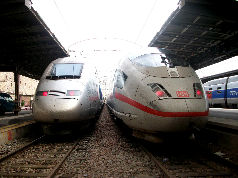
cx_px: 119
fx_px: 213
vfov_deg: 45.4
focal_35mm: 31
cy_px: 89
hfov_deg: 58.4
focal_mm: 5.7
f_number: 2.9
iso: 80
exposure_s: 1/368
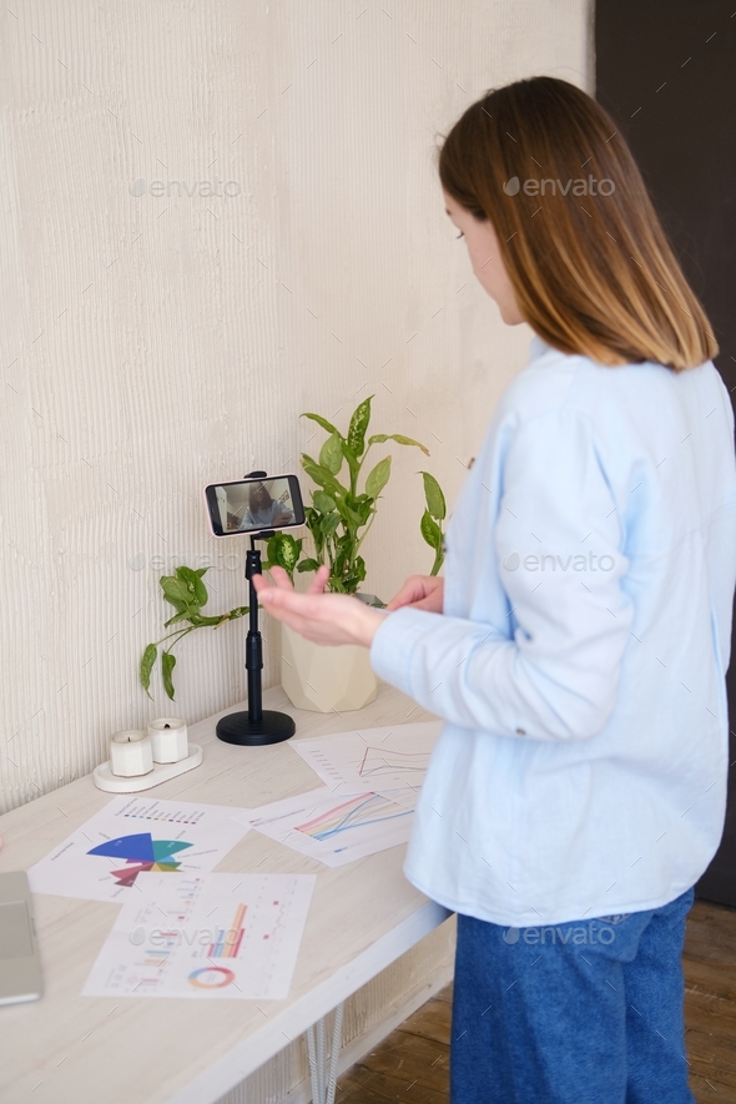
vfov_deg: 37.5
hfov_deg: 25.5
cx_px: 368
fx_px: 1625
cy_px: 552
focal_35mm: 53
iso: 250
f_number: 2
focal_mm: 35
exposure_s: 1/500
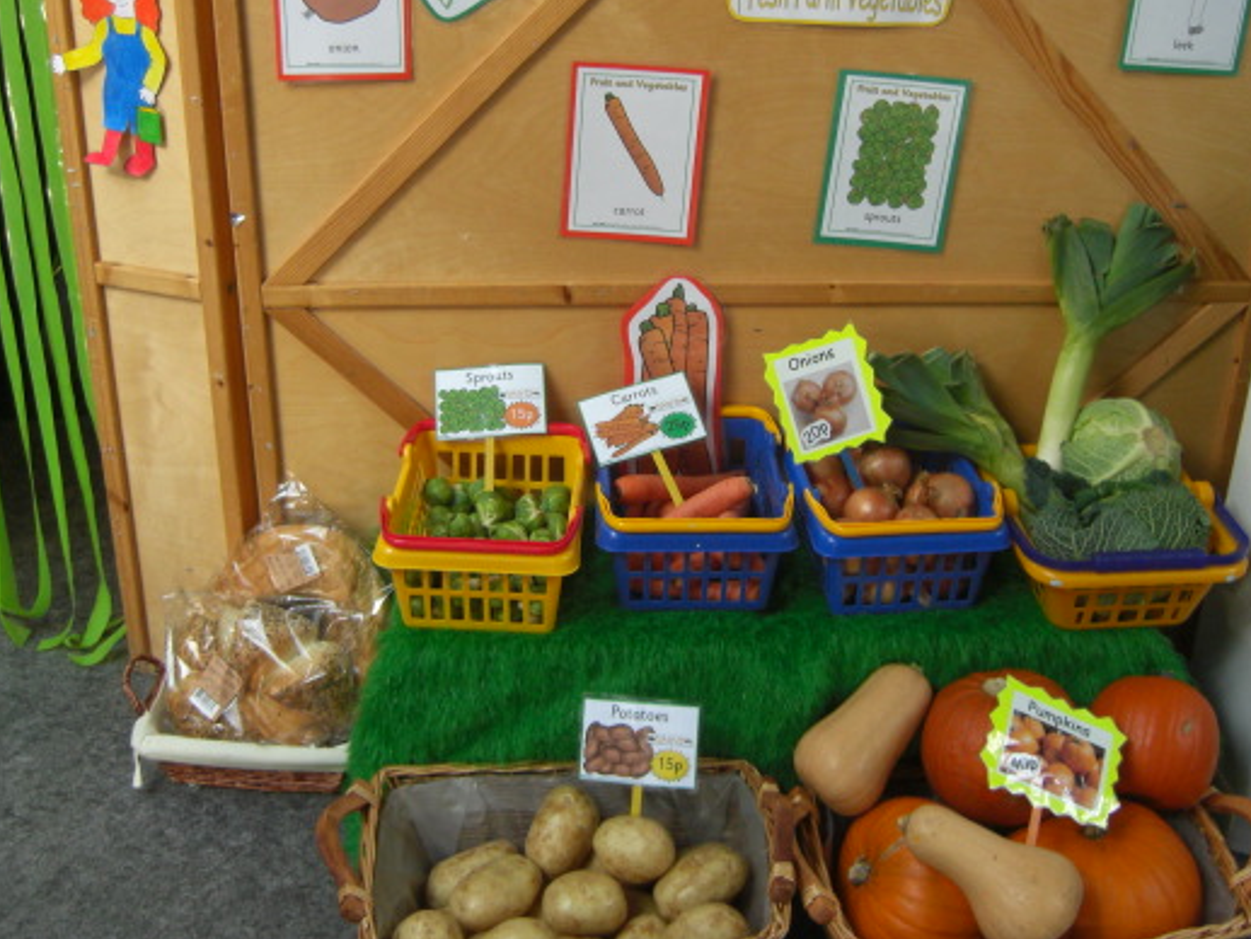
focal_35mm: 47
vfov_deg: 30.8
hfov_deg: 40.4
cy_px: 402
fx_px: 1699
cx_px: 648
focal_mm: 7.9
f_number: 2.8
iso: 200
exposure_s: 1/80
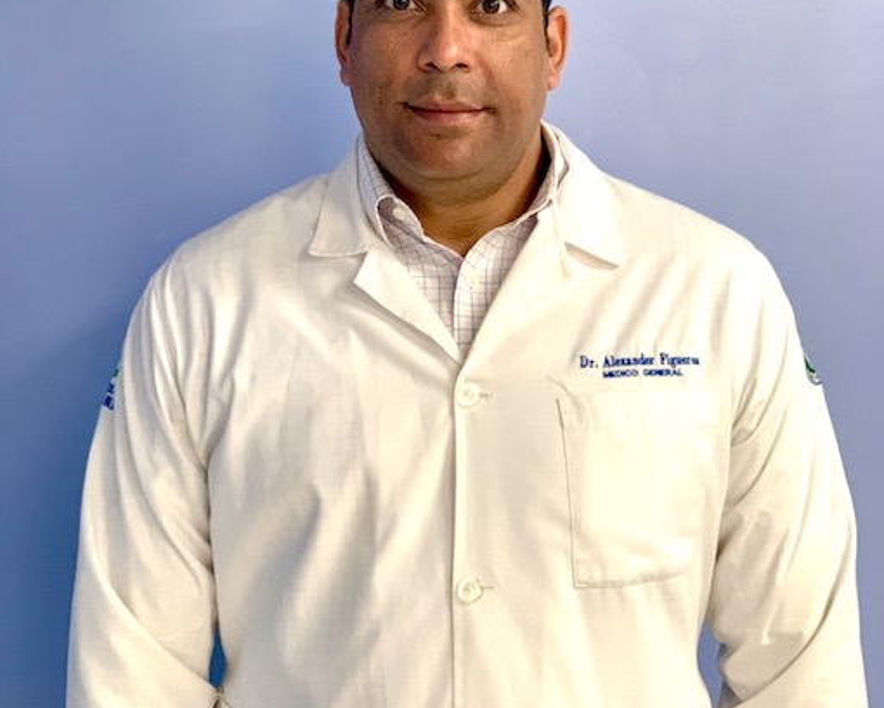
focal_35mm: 68
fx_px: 1779
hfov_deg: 27.9
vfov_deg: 22.4
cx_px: 442
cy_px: 263
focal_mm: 6
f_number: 2.4
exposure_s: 1/60
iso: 250
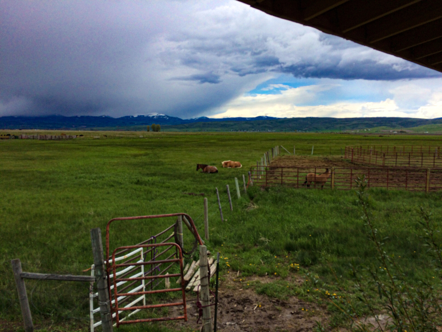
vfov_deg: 48.2
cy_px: 166
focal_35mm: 29
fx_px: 370
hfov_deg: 61.7
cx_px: 221
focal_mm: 4.15
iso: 32
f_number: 2.2
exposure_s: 1/2415
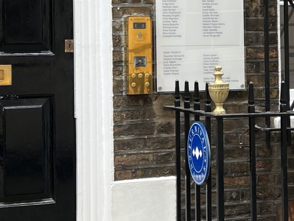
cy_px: 24
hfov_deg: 20.4
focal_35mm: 96
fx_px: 815
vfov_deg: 15.2
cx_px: 182
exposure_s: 1/121
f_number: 1.5
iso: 40
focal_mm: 5.7
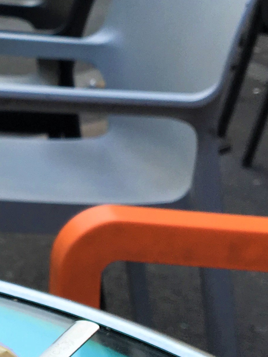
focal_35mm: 97
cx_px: -85
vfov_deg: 20.1
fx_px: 1001
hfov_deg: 14.6
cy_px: 86
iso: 25
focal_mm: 4.15
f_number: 2.2
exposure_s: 1/938
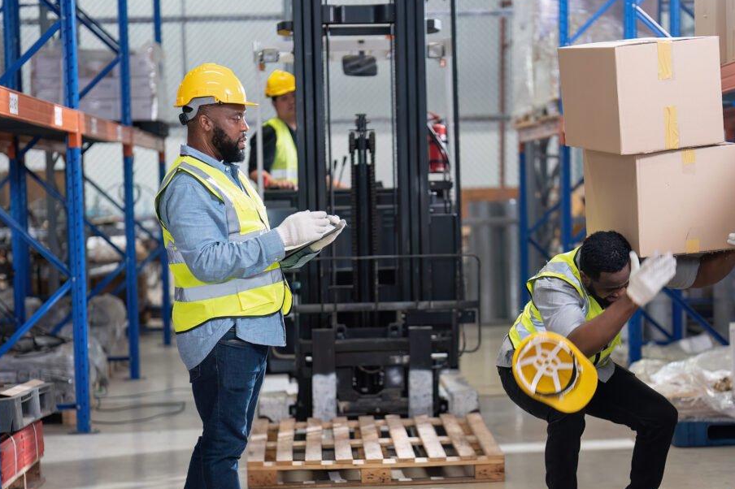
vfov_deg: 16.0
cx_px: 411
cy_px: 344
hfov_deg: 23.9
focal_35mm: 85
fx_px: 1735
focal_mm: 50
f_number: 1.2
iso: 640
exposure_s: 1/200
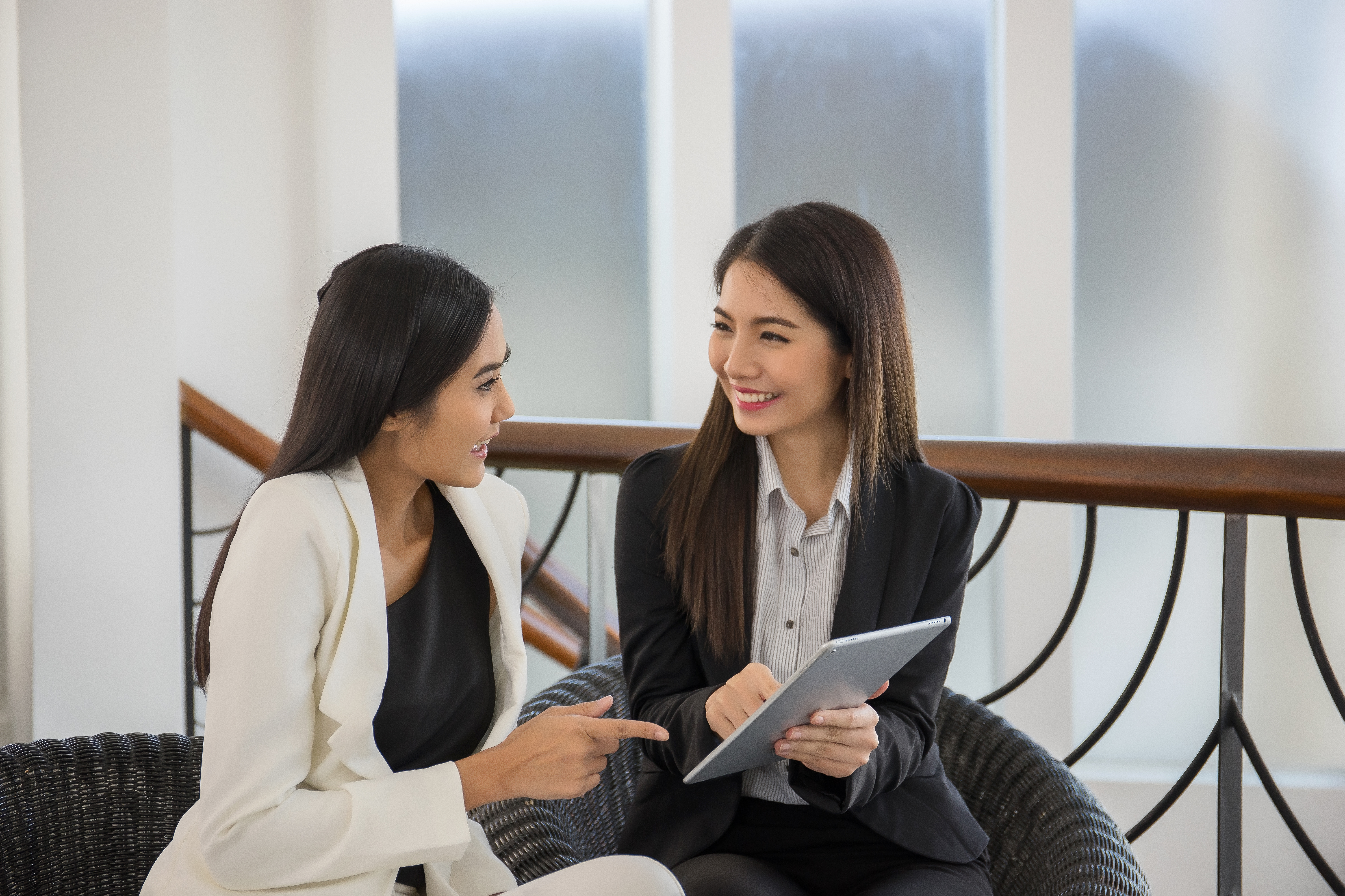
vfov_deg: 24.6
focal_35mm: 55
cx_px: 672
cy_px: 448
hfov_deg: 36.2
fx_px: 2055
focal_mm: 55
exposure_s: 1/125
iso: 640
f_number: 4
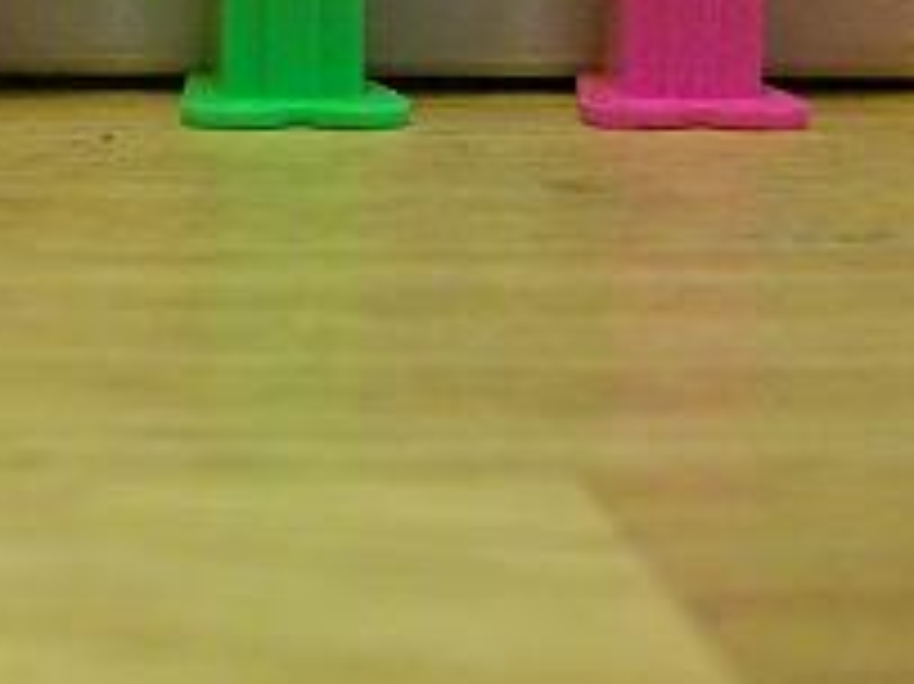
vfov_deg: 11.7
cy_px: -214
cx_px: 261
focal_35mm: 123
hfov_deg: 16.0
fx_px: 3246
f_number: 2.7
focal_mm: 6
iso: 160
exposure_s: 1/19.3
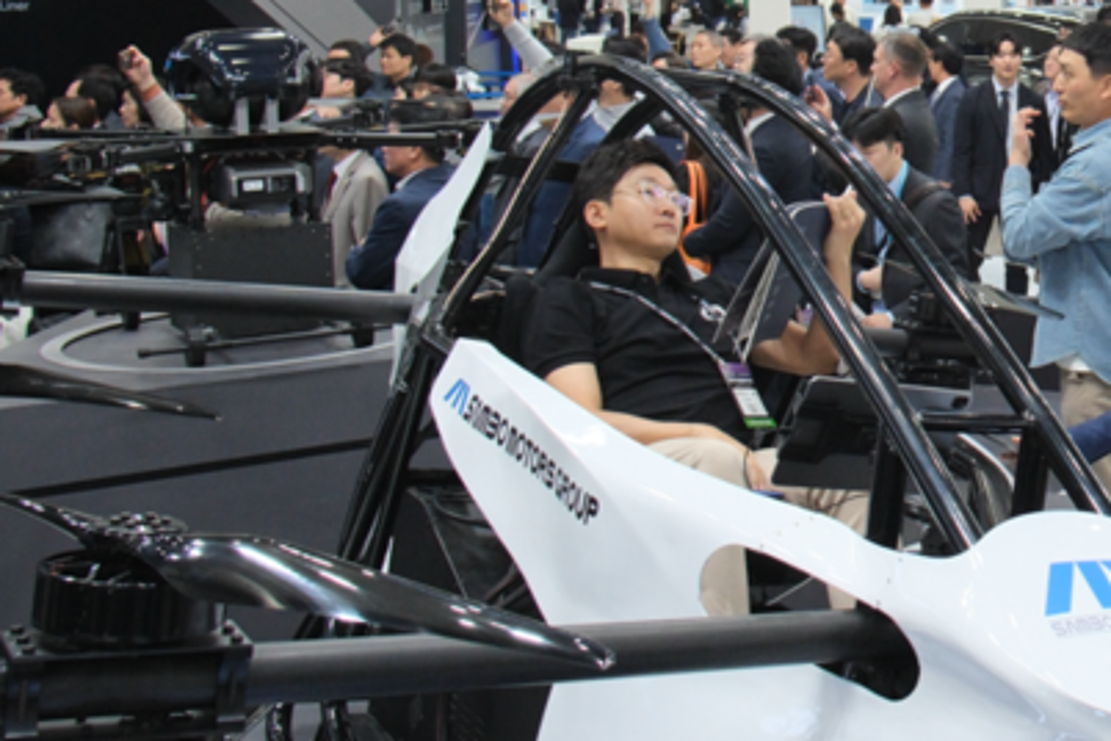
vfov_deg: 30.3
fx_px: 1327
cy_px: 135
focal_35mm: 43
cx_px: 1194
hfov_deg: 38.4
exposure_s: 1/125
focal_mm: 12
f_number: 5
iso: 1250
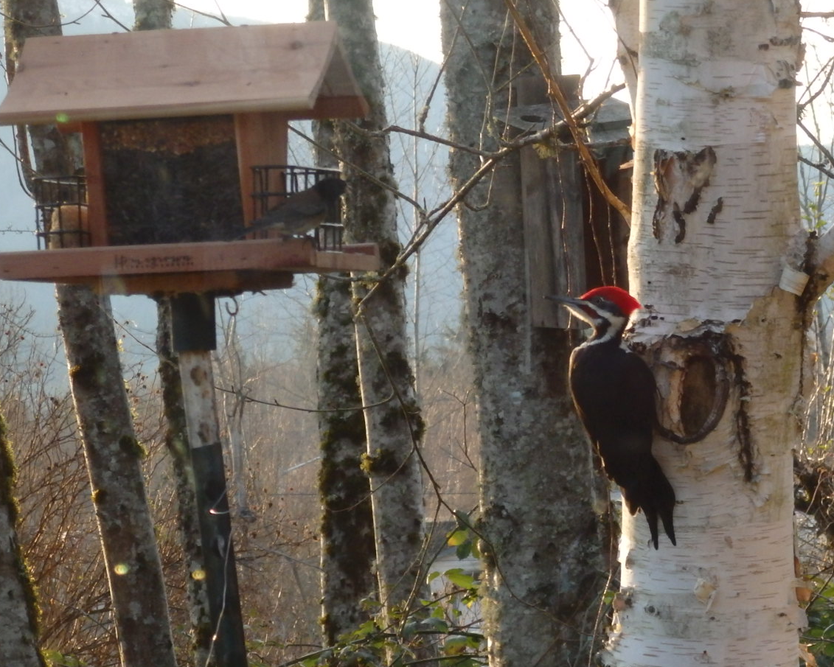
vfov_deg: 6.7
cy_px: 475
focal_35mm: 232
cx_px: 697
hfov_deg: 8.3
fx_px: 5727
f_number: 5.4
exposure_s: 1/160
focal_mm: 25.1
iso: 320
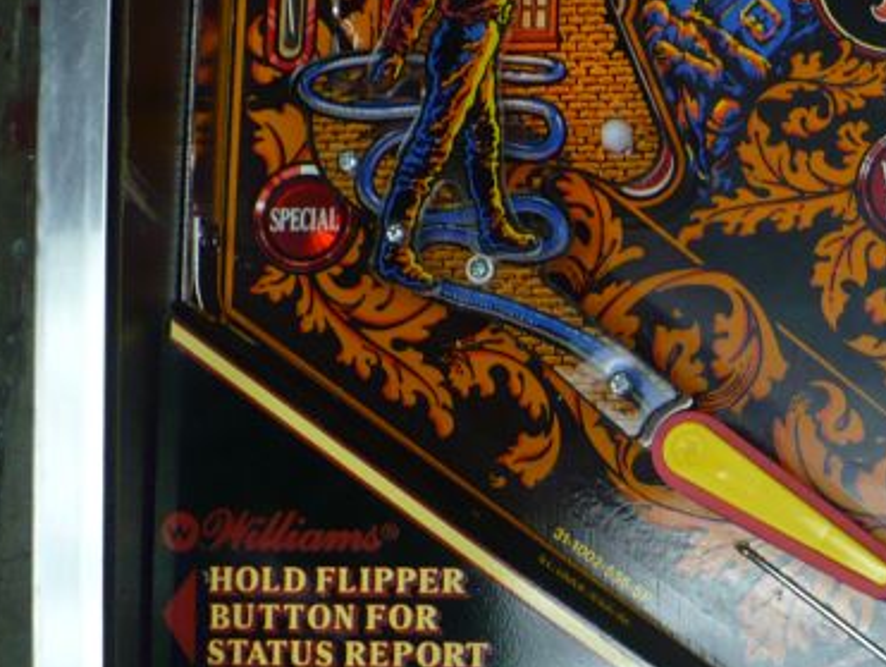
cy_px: 447
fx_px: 2613
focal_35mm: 102
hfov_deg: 18.2
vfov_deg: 14.5
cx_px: 1091
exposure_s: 1/30
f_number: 2.8
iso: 125
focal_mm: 6.1
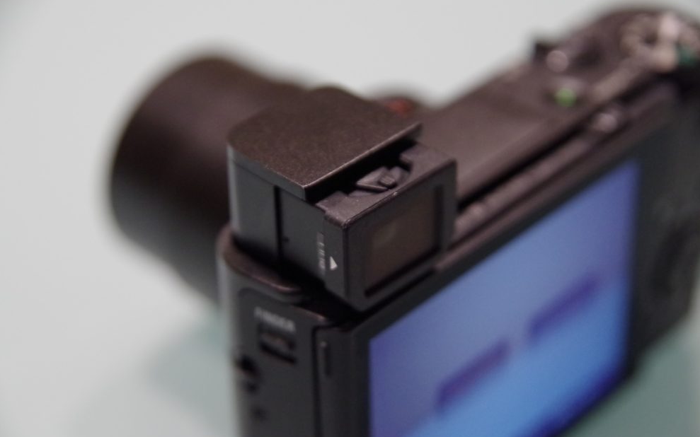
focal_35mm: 108
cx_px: 353
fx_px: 2060
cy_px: 228
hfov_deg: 19.3
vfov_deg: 12.1
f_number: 4.5
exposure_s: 1/125
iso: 3200
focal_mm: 70
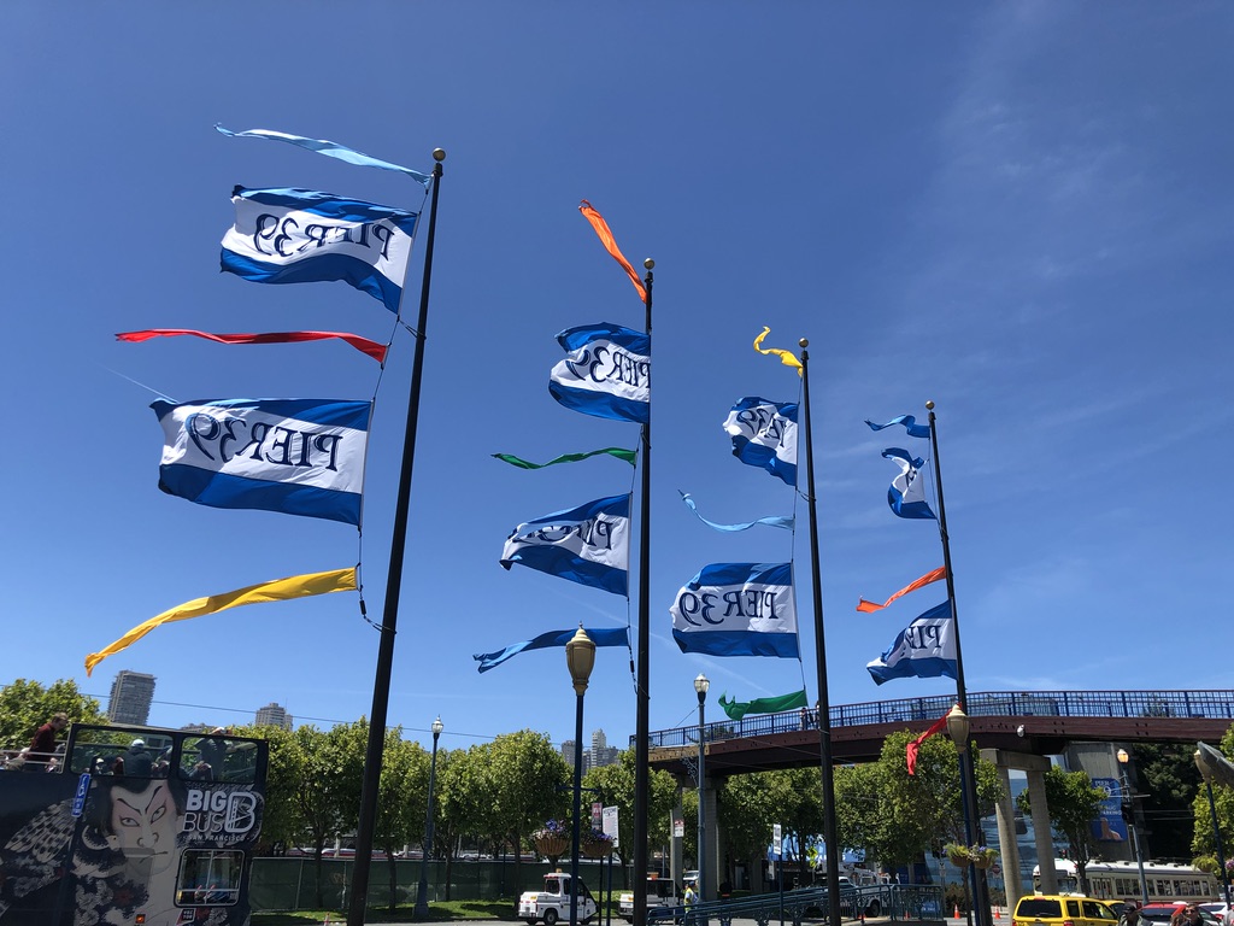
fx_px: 998
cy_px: 463
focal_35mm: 28
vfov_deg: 49.7
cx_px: 617
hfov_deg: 63.4
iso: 20
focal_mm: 4
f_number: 1.8
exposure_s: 1/1919
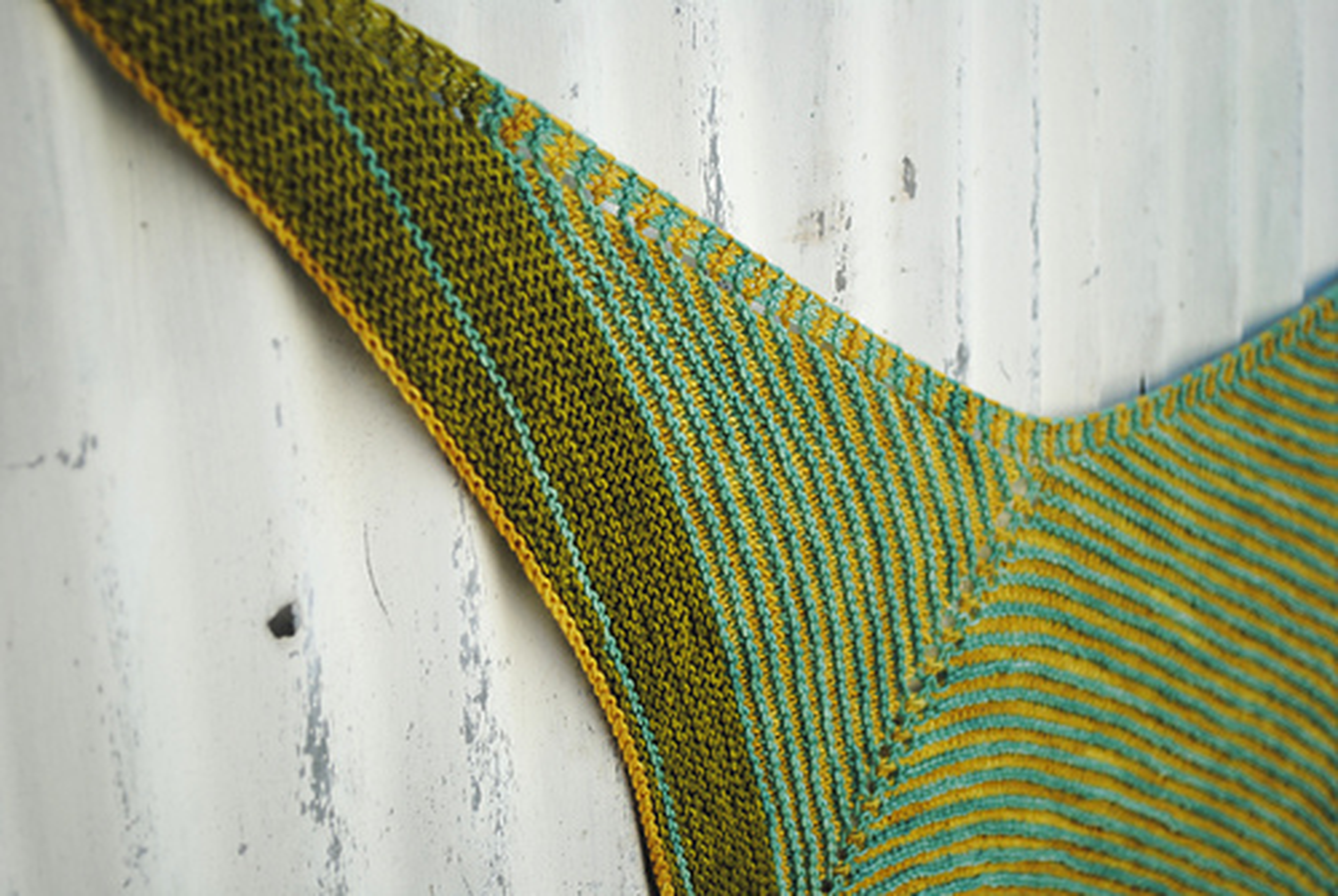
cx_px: 669
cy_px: 448
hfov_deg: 24.6
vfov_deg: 16.6
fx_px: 3071
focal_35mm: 82
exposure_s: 1/125
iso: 100
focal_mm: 55
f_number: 5.6
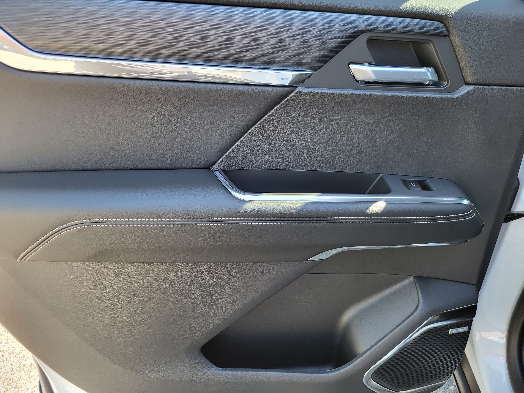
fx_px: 394
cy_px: 196
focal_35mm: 26
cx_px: 262
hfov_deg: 67.3
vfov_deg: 53.1
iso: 100
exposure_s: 1/120
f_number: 1.8
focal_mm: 5.4
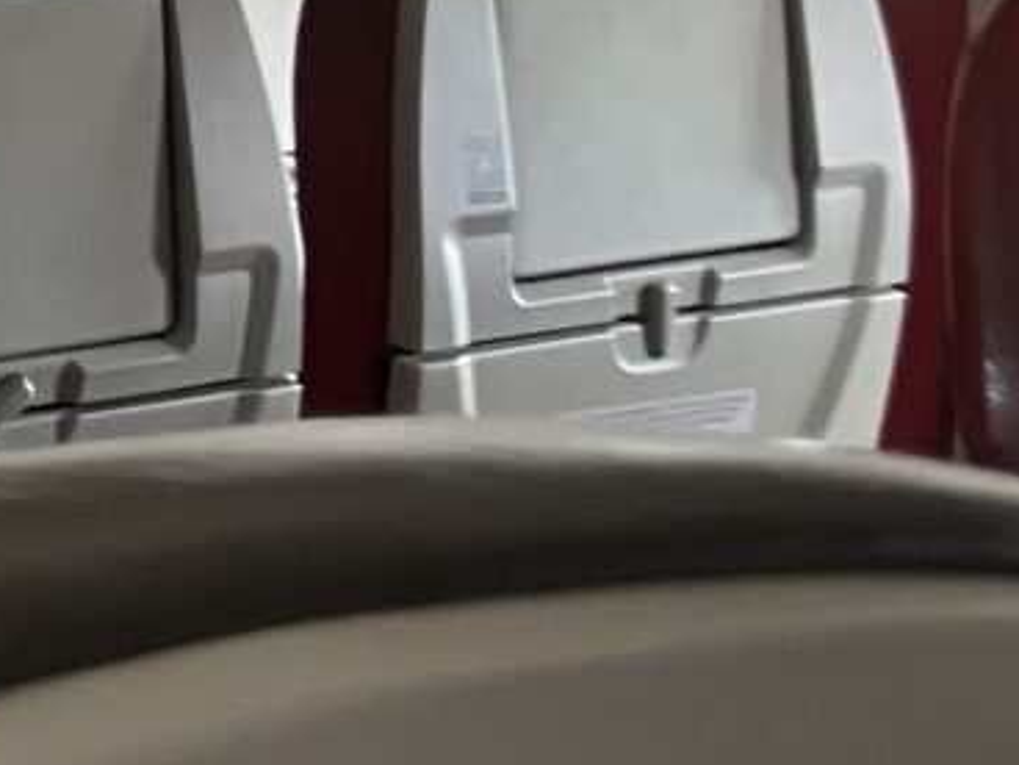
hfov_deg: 10.4
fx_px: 4592
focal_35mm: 156
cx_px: -1678
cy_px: -255
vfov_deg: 9.3
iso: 80
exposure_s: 1/52
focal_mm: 3.99
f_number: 1.8
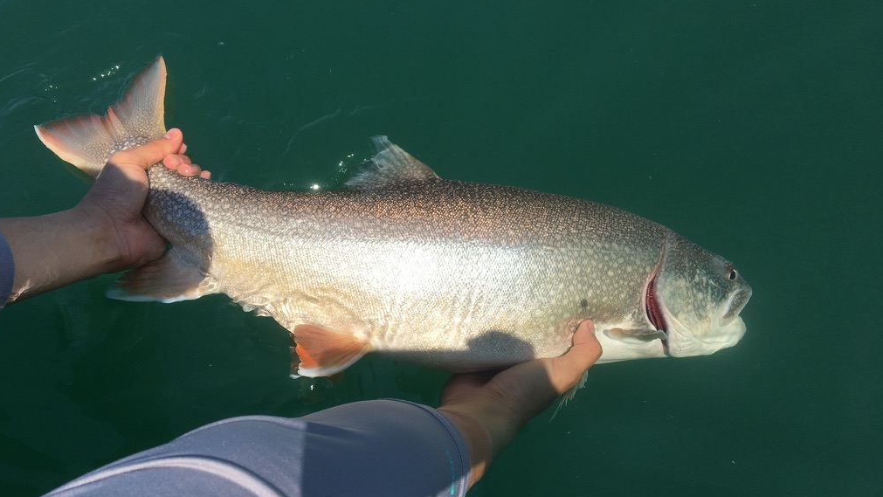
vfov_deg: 36.6
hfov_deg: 61.0
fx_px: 749
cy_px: 277
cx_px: 437
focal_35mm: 32
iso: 25
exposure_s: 1/1972
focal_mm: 4.15
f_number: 2.2
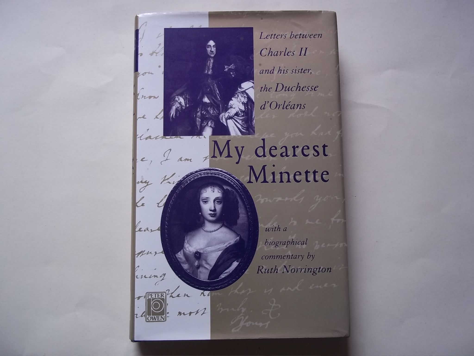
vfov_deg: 39.7
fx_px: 493
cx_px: 237
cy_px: 178
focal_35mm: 36
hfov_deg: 51.4
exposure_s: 1/80
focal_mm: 6.5
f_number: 3.1
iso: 80
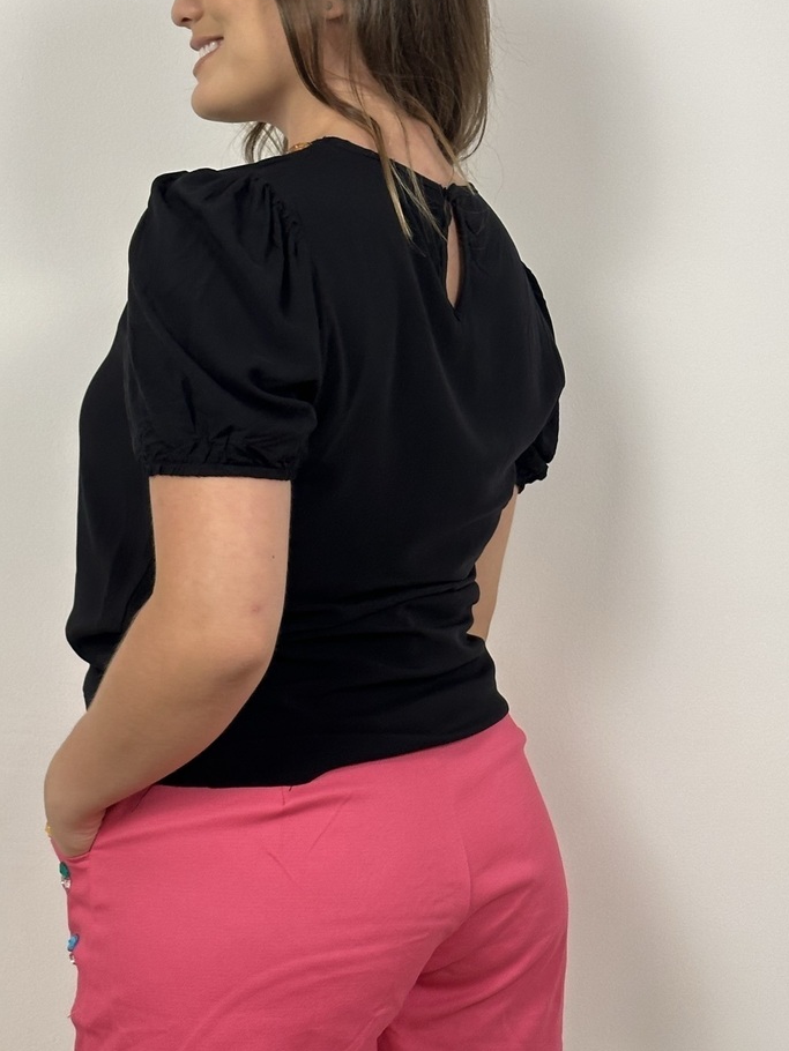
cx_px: 295
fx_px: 2187
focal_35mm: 72
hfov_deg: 20.4
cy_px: 531
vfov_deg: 27.0
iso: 80
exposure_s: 1/60
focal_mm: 6.86
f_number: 1.78
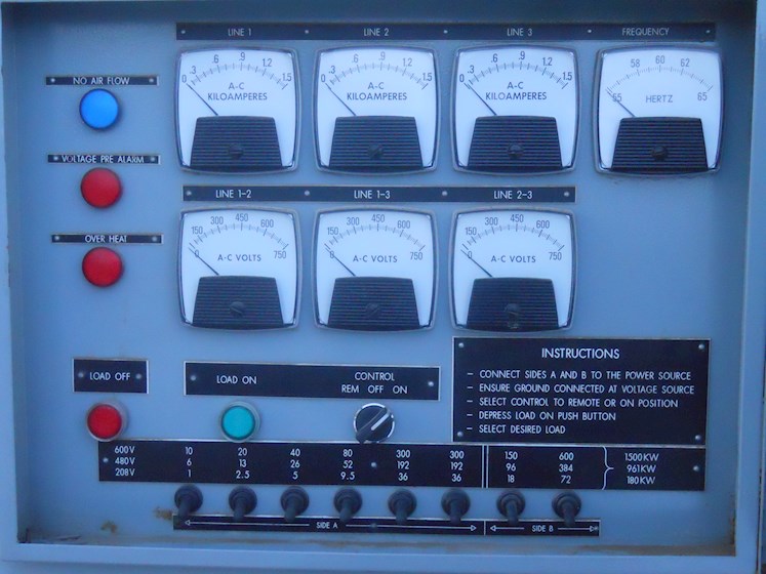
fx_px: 1018
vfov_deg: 31.5
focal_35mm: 46
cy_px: 287
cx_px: 383
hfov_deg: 41.2
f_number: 3.4
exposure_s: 1/80
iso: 800
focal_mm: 8.3
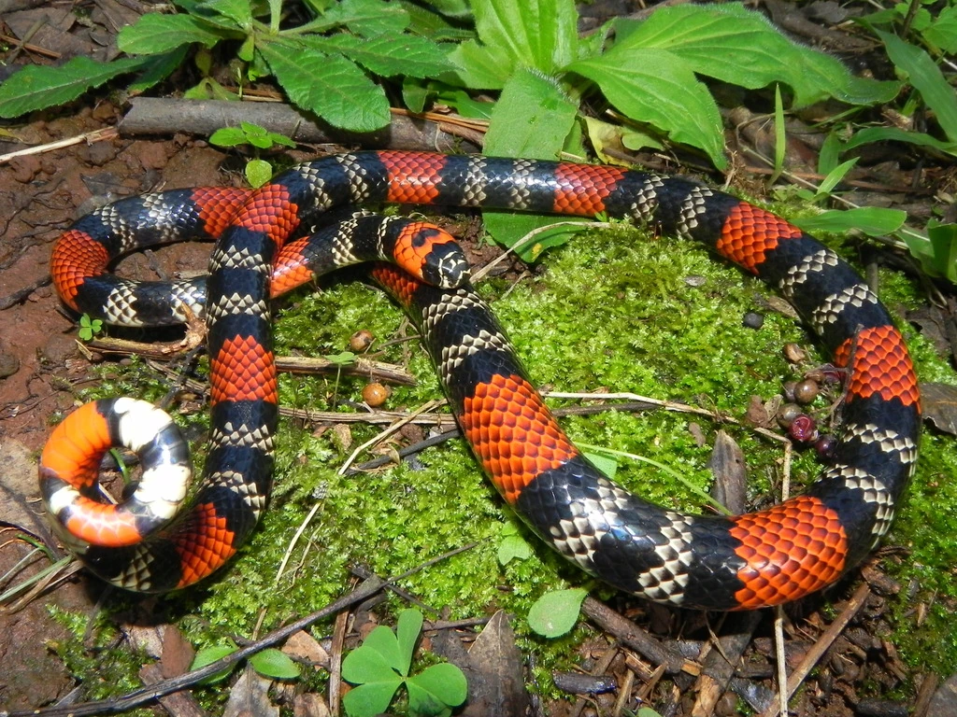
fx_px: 802
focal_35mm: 29
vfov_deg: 48.2
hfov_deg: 61.7
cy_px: 358
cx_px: 478
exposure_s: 1/30
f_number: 8
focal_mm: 5.2
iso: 196
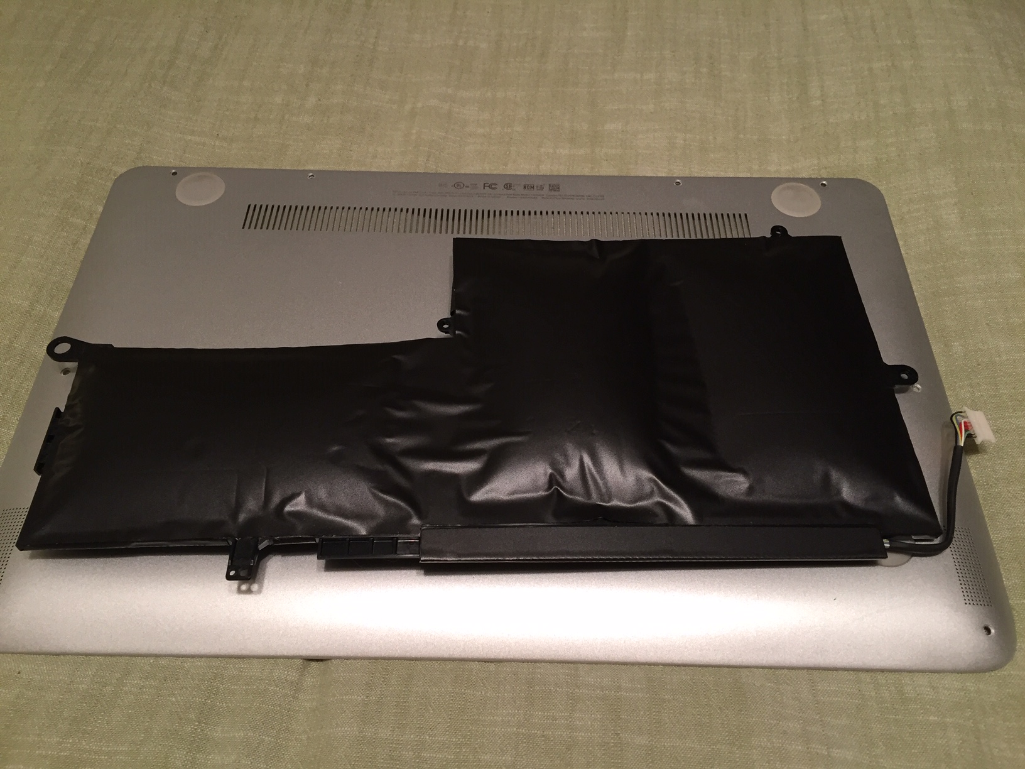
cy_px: 384
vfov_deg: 48.2
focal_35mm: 29
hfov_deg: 61.7
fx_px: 859
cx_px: 512
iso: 100
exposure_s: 1/30
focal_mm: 4.15
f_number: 2.2
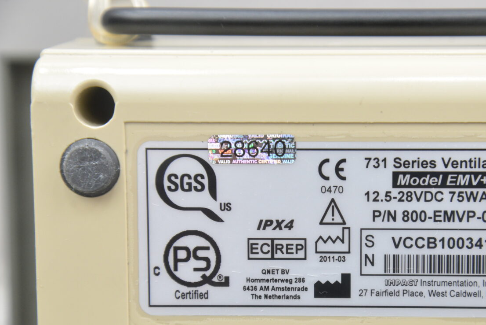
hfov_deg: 17.3
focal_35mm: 118
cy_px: 224
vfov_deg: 11.6
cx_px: 334
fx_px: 1593
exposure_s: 1/60
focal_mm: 85
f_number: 6.3
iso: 1600
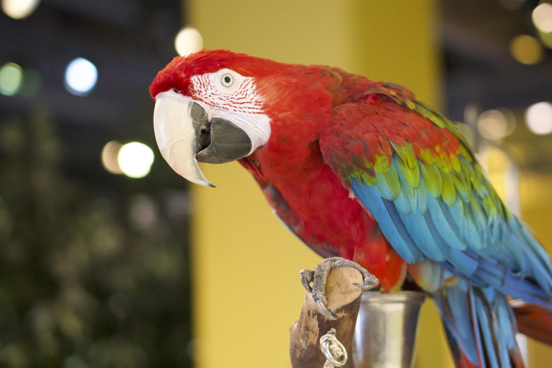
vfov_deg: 16.1
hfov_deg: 23.9
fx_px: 1303
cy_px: 172
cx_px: 311
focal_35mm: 85
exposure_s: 1/80
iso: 3200
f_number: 2
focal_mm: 50
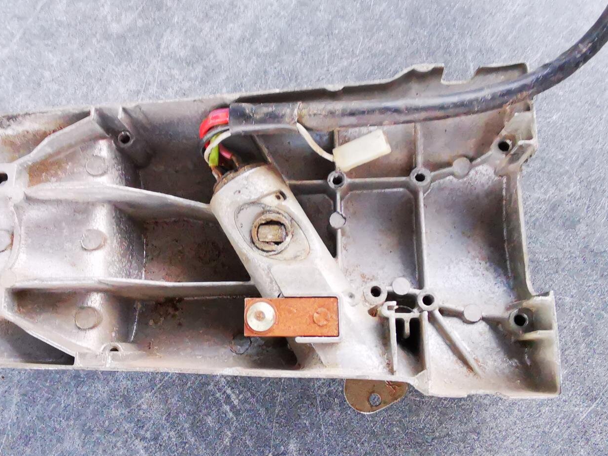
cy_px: 209
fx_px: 615
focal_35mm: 35
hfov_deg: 52.4
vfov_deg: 40.7
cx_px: 257
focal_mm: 2.26
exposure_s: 1/33.3
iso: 400
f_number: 2.2
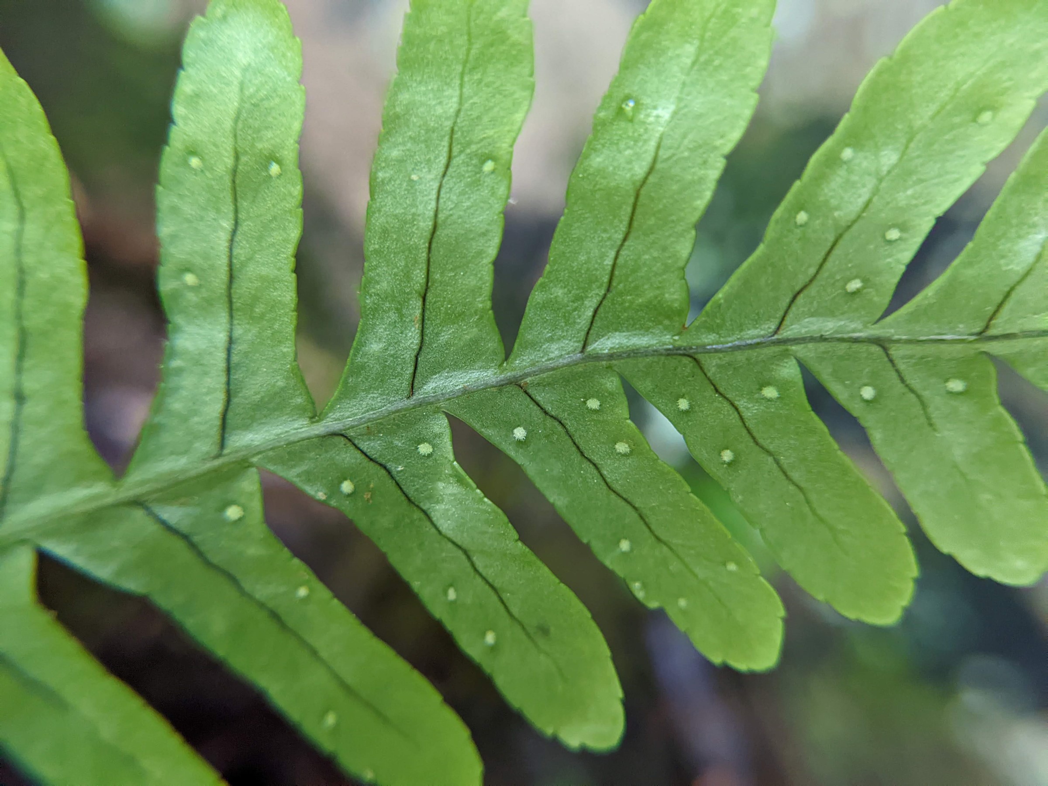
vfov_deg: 51.4
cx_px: 524
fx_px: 817
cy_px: 393
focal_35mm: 27
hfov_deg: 65.3
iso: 742
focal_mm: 4.38
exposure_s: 1/106
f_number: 1.73
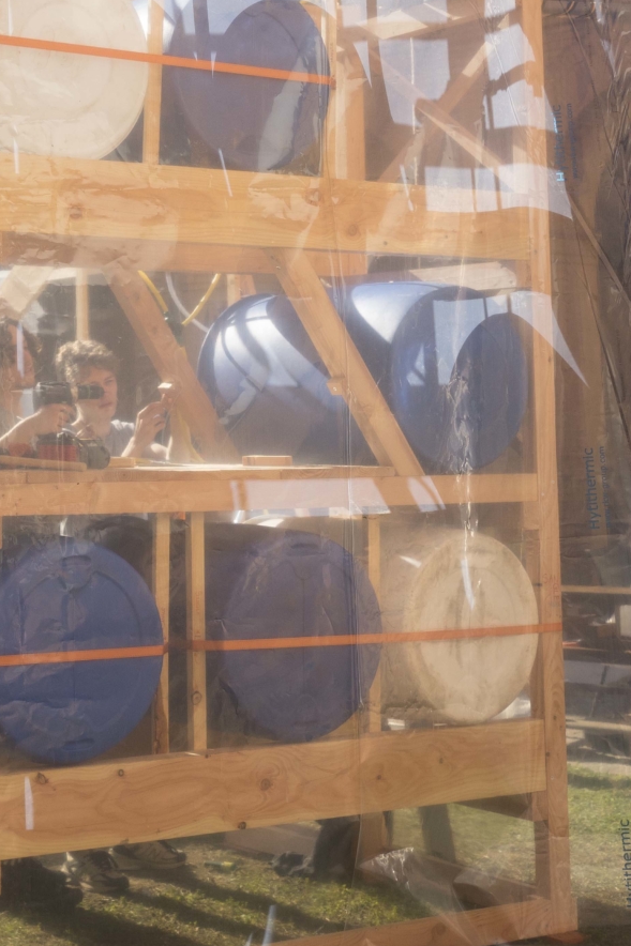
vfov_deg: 26.0
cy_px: 153
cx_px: 70
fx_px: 1999
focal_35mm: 76
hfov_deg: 17.7
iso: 640
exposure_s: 1/1250
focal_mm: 35
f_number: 5
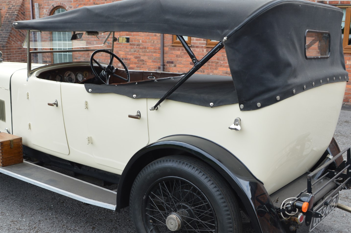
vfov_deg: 30.3
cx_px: 148
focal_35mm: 44
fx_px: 429
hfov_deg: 44.4
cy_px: 146
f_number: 5.6
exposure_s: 1/125
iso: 125
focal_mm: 20
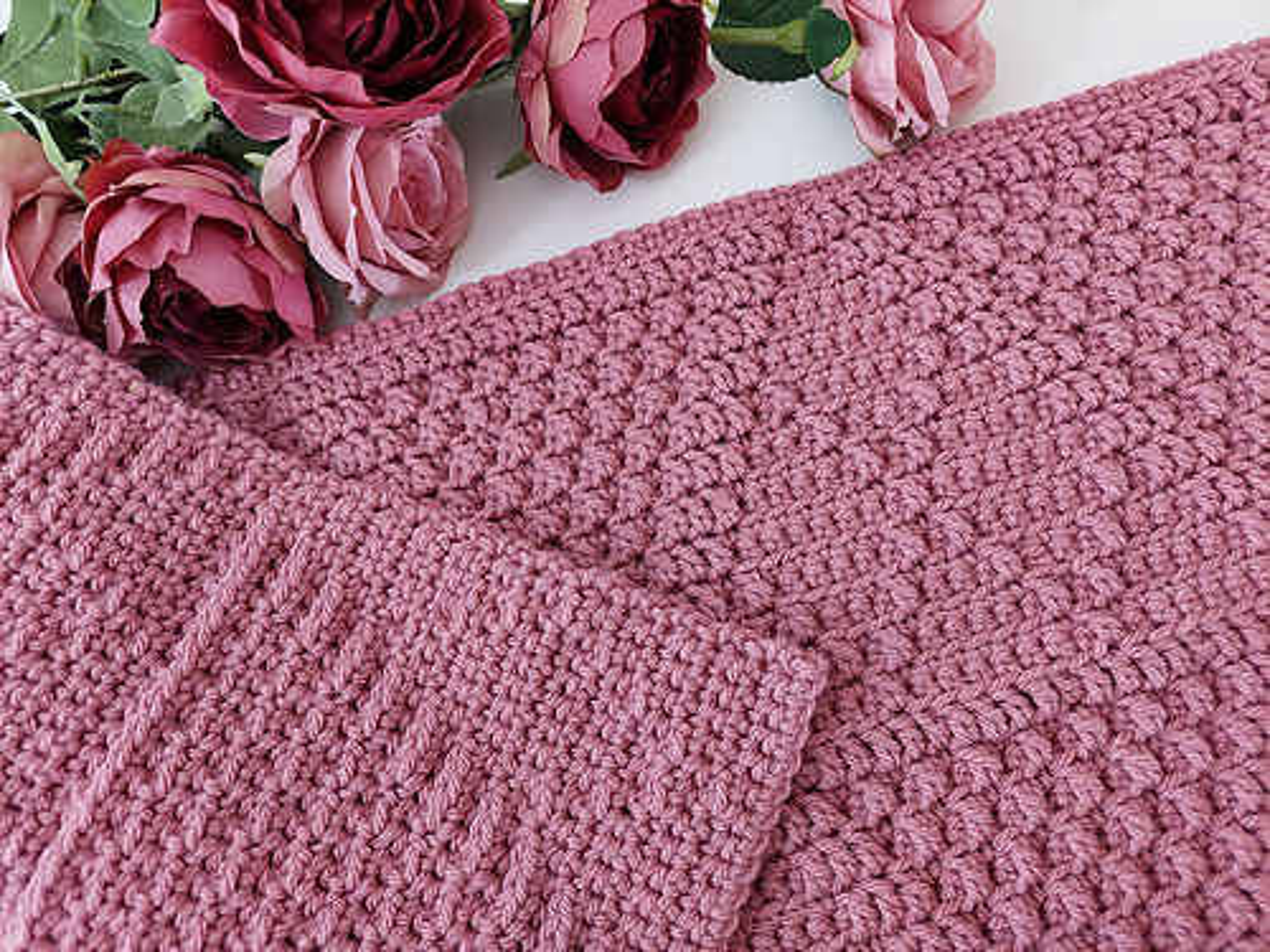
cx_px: 635
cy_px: 476
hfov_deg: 71.6
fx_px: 881
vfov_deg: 56.8
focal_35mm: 24
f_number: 1.8
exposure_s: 1/60
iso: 400
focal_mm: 5.23
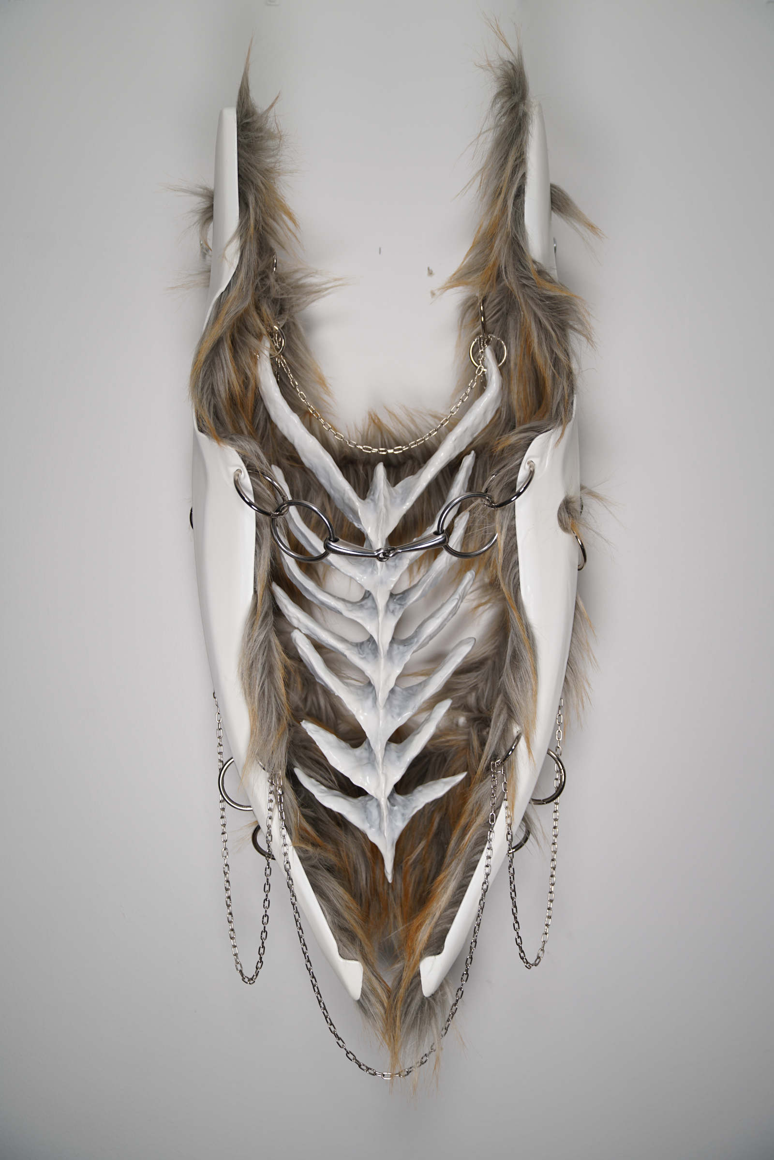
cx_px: 387
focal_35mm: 30
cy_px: 580
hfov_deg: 43.6
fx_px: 967
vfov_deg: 61.9
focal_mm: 30
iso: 100
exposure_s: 1/60
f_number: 2.8
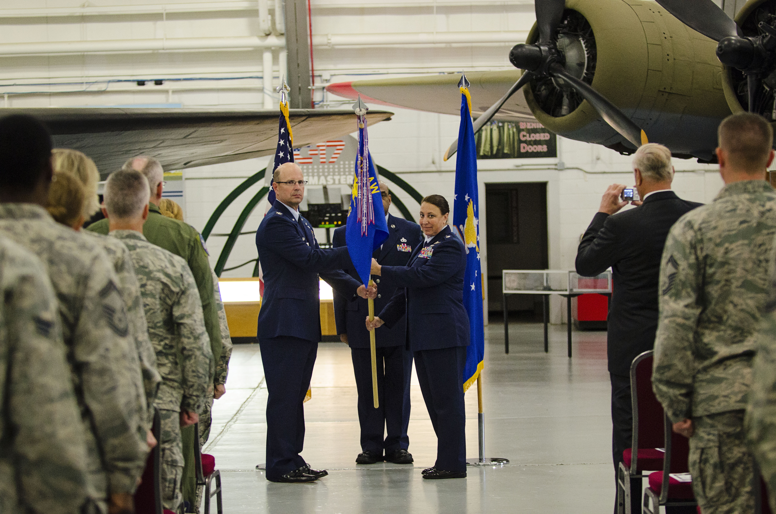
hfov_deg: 19.5
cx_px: 388
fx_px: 2259
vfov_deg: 13.0
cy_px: 257
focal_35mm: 105
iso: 1250
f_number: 2.8
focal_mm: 70
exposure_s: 1/60
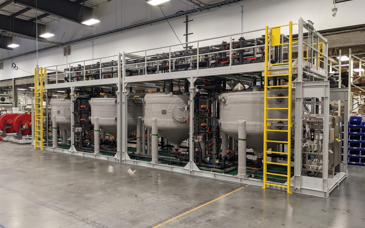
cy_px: 118
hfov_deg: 64.6
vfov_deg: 43.1
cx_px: 182
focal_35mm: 29
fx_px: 288
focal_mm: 4.38
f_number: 1.73
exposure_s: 1/24
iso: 60
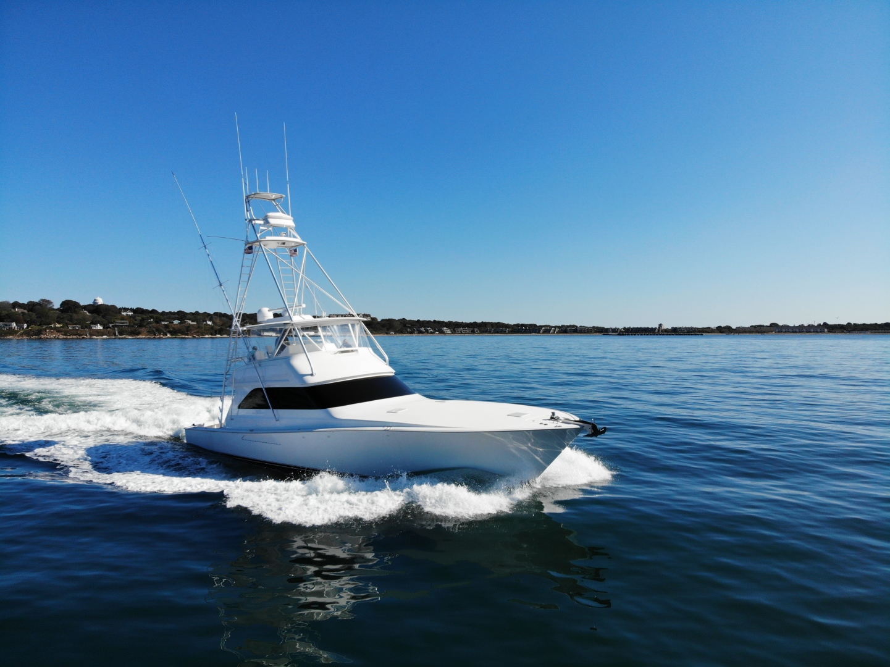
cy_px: 334
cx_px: 445
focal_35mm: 24
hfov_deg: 71.6
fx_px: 617
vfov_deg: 56.8
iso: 100
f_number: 2.8
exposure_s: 1/1600
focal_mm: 4.5
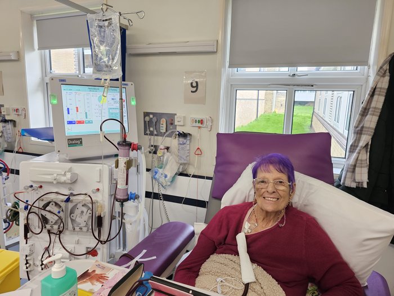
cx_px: 197
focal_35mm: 23
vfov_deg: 58.9
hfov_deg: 73.9
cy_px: 148
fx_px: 262
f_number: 1.7
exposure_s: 1/100
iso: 320
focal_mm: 6.3
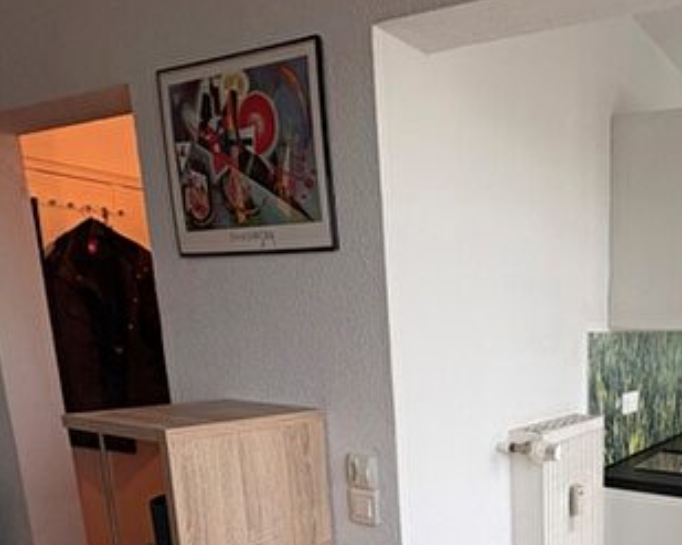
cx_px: 627
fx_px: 626
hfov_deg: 50.1
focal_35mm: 31
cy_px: 451
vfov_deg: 44.3
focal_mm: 2.22
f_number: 2.2
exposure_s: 1/100
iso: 160
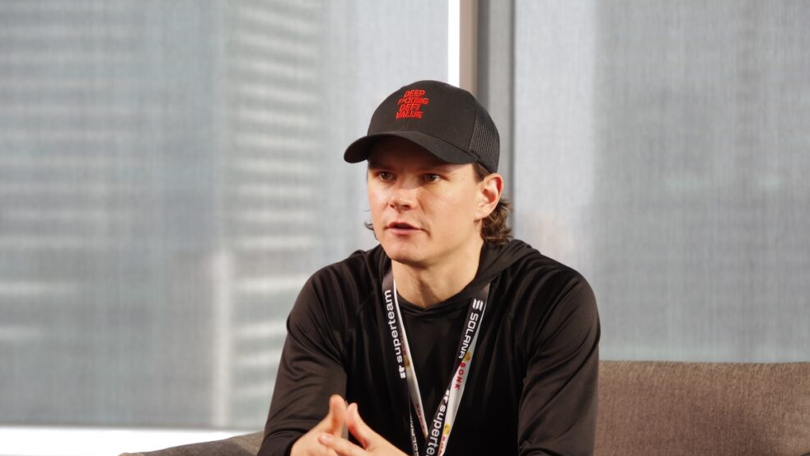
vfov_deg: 9.1
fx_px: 2878
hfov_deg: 16.0
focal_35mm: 134
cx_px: 406
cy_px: 255
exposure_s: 1/60
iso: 800
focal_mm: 85
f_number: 5.6
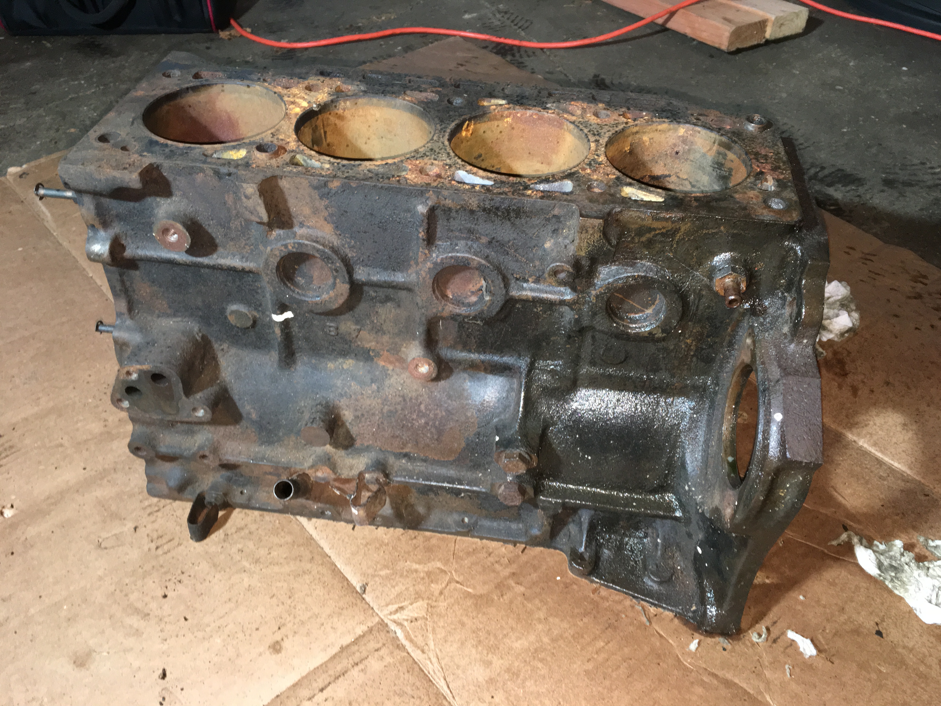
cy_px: 353
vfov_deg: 48.2
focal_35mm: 29
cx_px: 470
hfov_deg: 61.7
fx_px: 788
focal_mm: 4.15
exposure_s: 1/24
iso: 125
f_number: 2.2
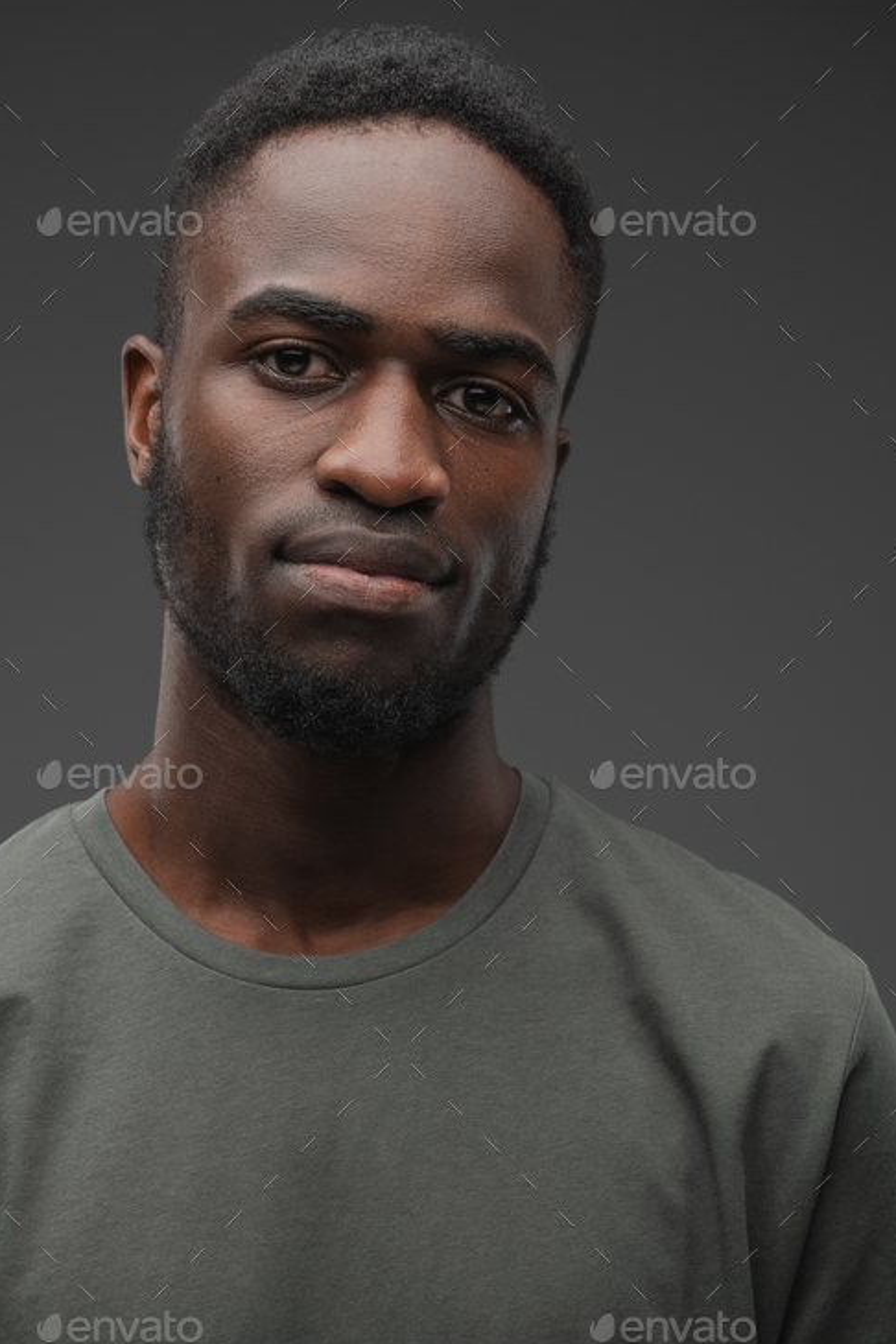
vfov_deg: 22.4
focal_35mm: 91
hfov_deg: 15.0
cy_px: 762
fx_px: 3397
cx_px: 391
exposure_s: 1/160
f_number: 6.3
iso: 320
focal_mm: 75
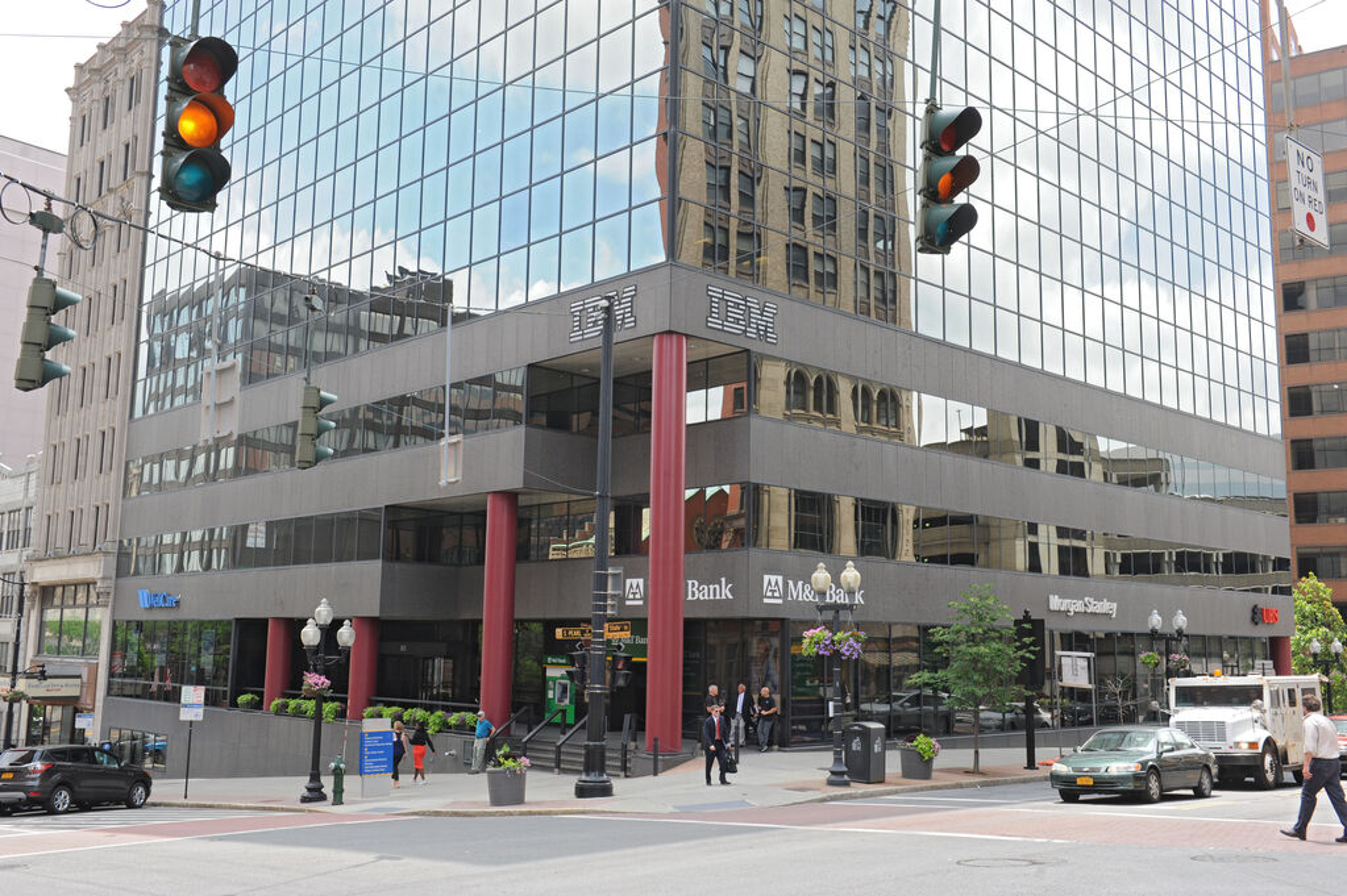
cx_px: 674
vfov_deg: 38.8
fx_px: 1271
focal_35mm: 34
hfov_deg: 55.8
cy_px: 448
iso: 400
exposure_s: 1/200
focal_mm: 34
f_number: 8
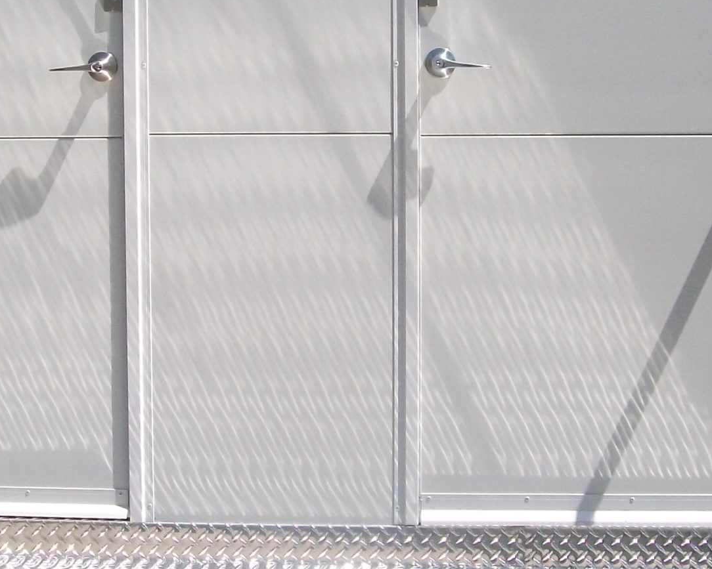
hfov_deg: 22.8
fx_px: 1749
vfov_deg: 18.4
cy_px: 181
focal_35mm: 83
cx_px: 193
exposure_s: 1/800
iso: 80
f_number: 4.8
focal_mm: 6
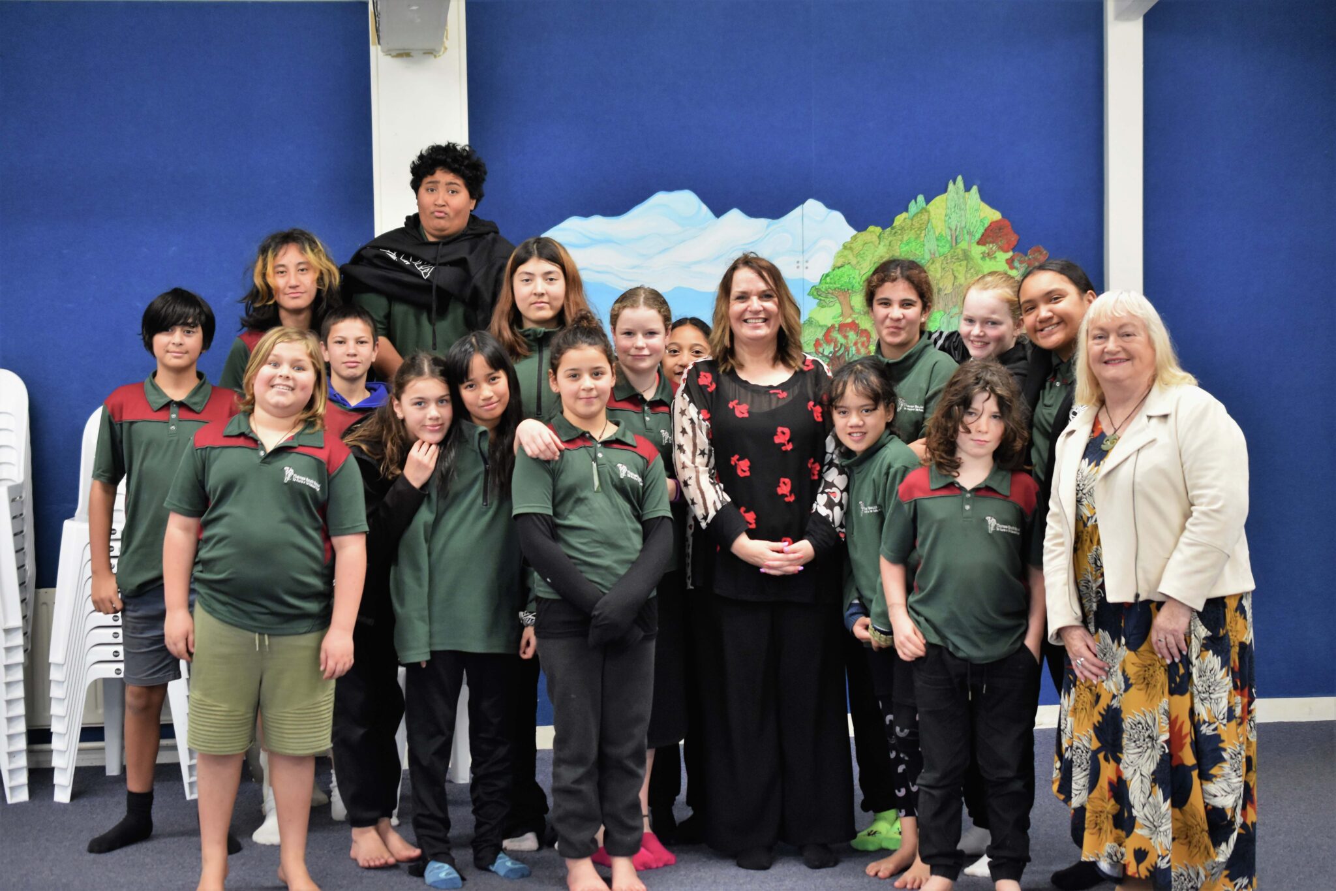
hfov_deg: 33.4
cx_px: 668
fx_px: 2226
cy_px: 446
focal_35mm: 60
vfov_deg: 22.6
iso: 1400
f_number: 2.8
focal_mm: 40
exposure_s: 1/125
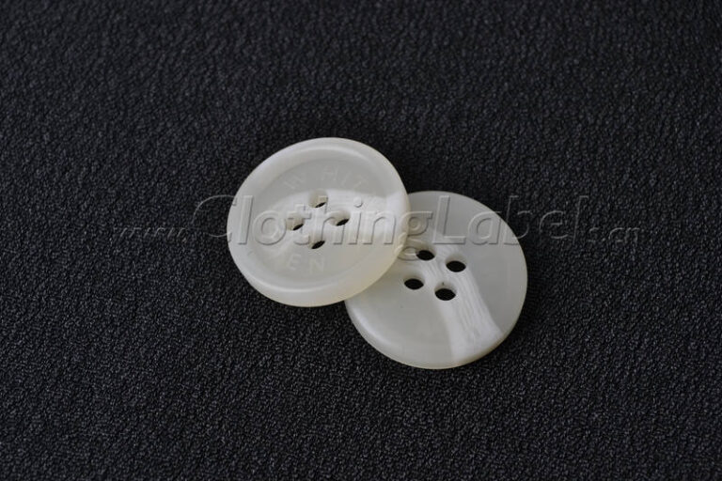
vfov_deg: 16.6
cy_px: 240
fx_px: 1654
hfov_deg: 24.6
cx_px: 361
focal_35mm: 82
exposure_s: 1/80
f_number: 13
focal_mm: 55
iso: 100
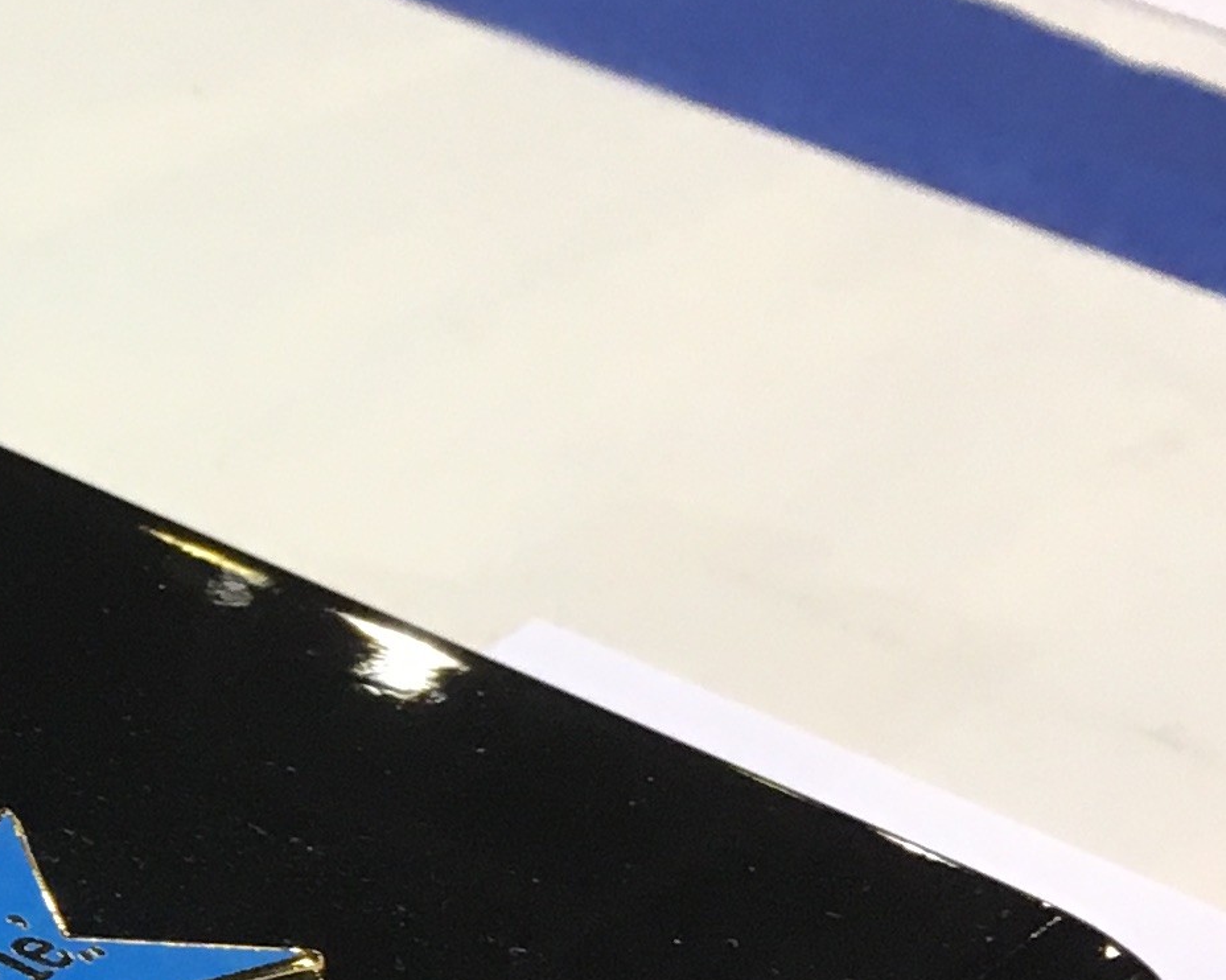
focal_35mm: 123
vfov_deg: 12.5
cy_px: 840
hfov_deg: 14.3
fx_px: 4462
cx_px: -779
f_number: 2.2
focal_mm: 4.15
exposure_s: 1/30
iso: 40
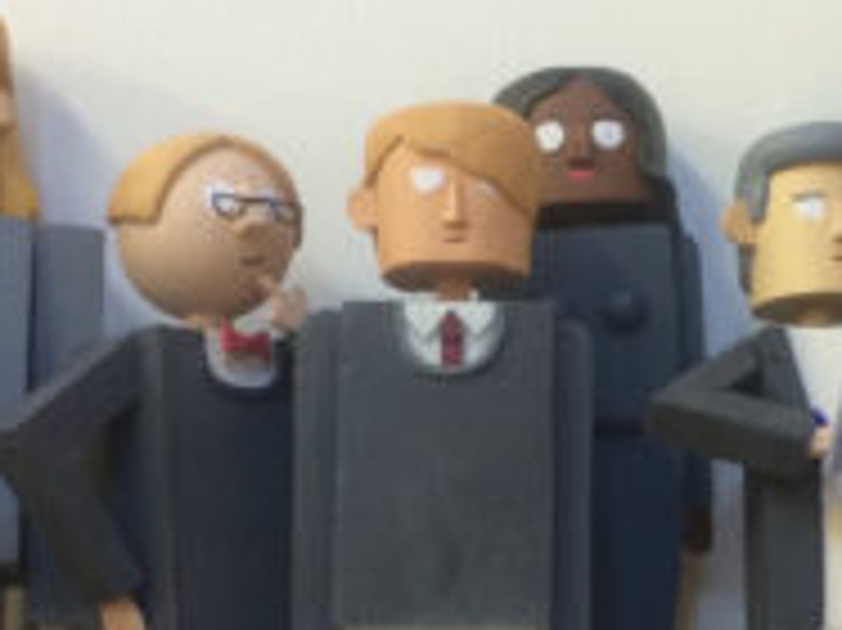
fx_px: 2188
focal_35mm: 90
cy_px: 430
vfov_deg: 16.4
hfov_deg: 21.7
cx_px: 567
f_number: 2.2
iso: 100
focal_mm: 4.15
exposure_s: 1/33
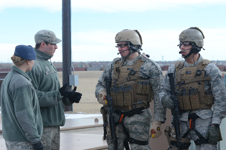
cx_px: 113
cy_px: 75
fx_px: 752
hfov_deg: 17.1
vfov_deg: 11.4
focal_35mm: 120
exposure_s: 1/800
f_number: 7.1
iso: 640
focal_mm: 80
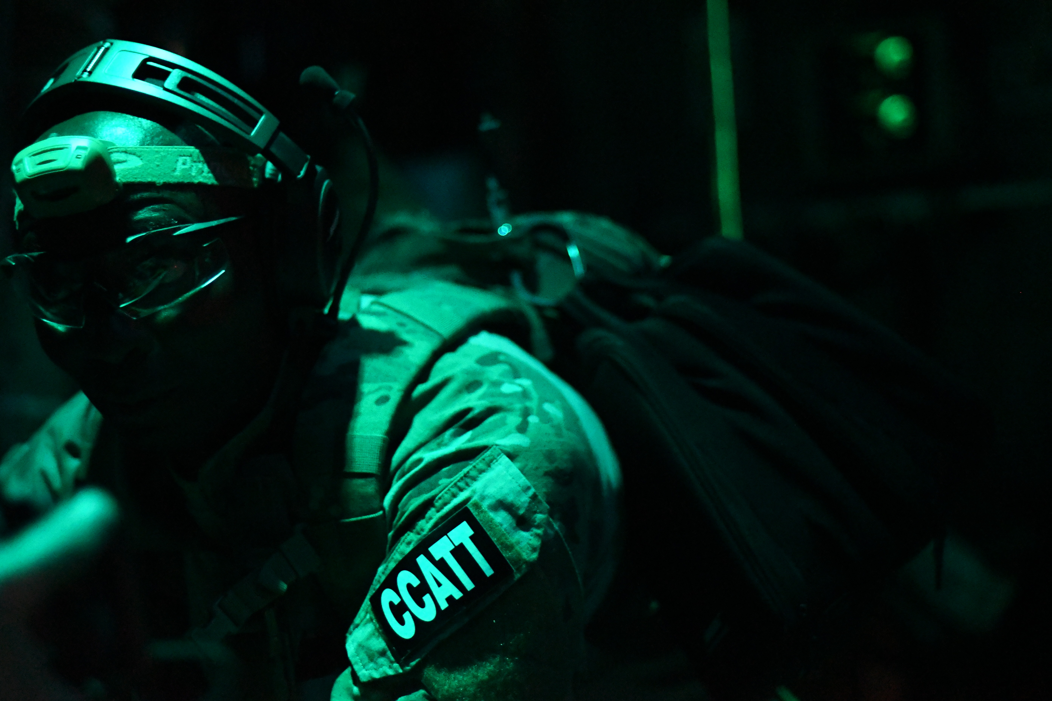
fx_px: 2191
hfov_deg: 27.0
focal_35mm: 75
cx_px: 526
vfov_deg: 18.2
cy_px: 350
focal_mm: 50
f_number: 1.4
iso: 12800
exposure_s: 1/160
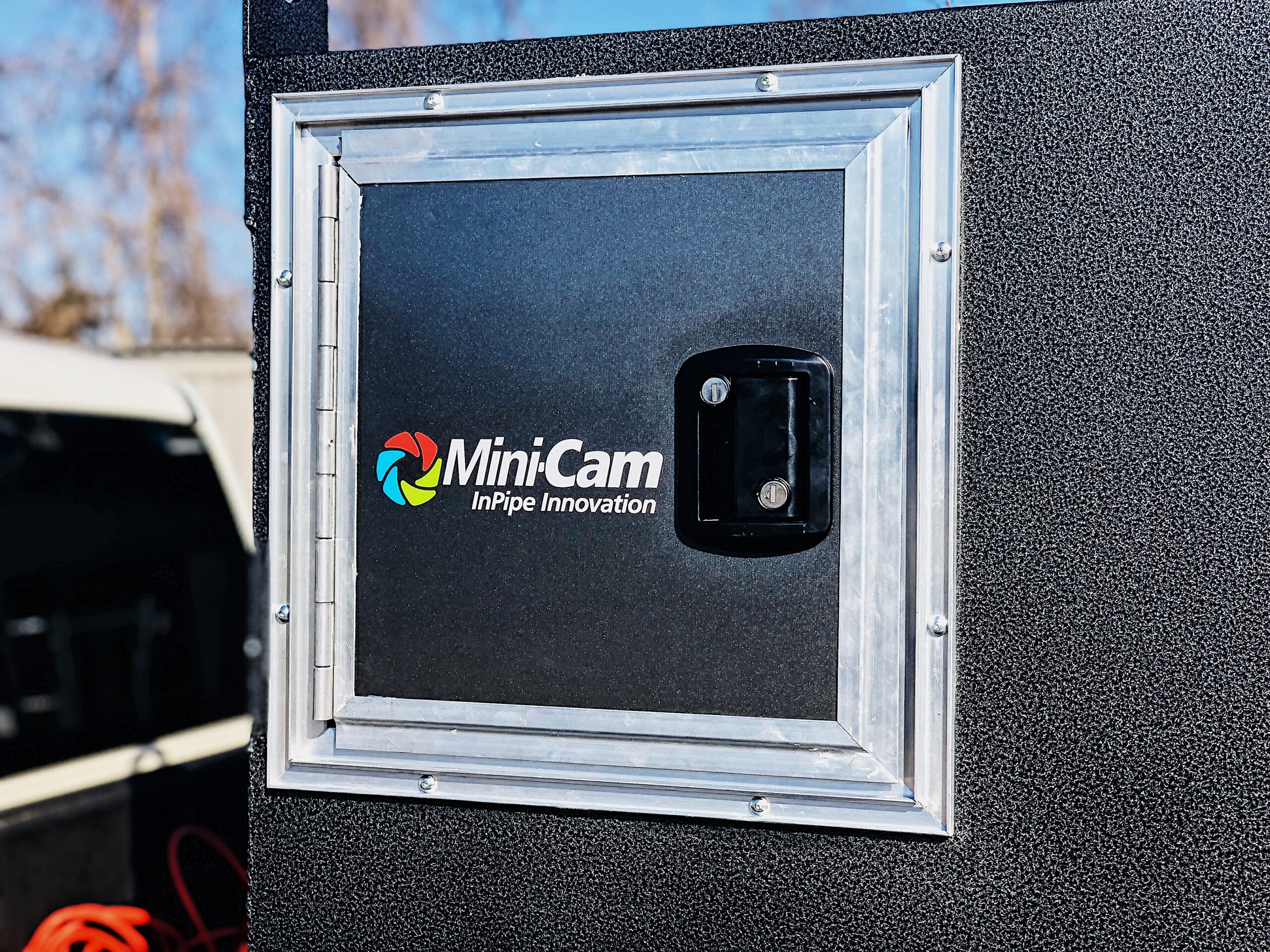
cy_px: 476
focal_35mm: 52
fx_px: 1908
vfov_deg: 28.0
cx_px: 635
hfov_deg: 36.8
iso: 16
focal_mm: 6
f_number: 2.4
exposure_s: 1/857
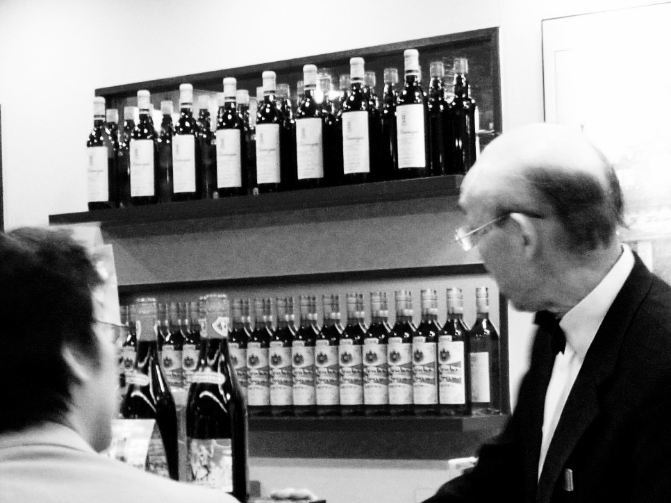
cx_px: 331
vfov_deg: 14.4
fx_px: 1977
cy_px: 408
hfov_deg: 19.3
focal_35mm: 102
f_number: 2.8
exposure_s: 1/21.3
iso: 200
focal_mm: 7.8
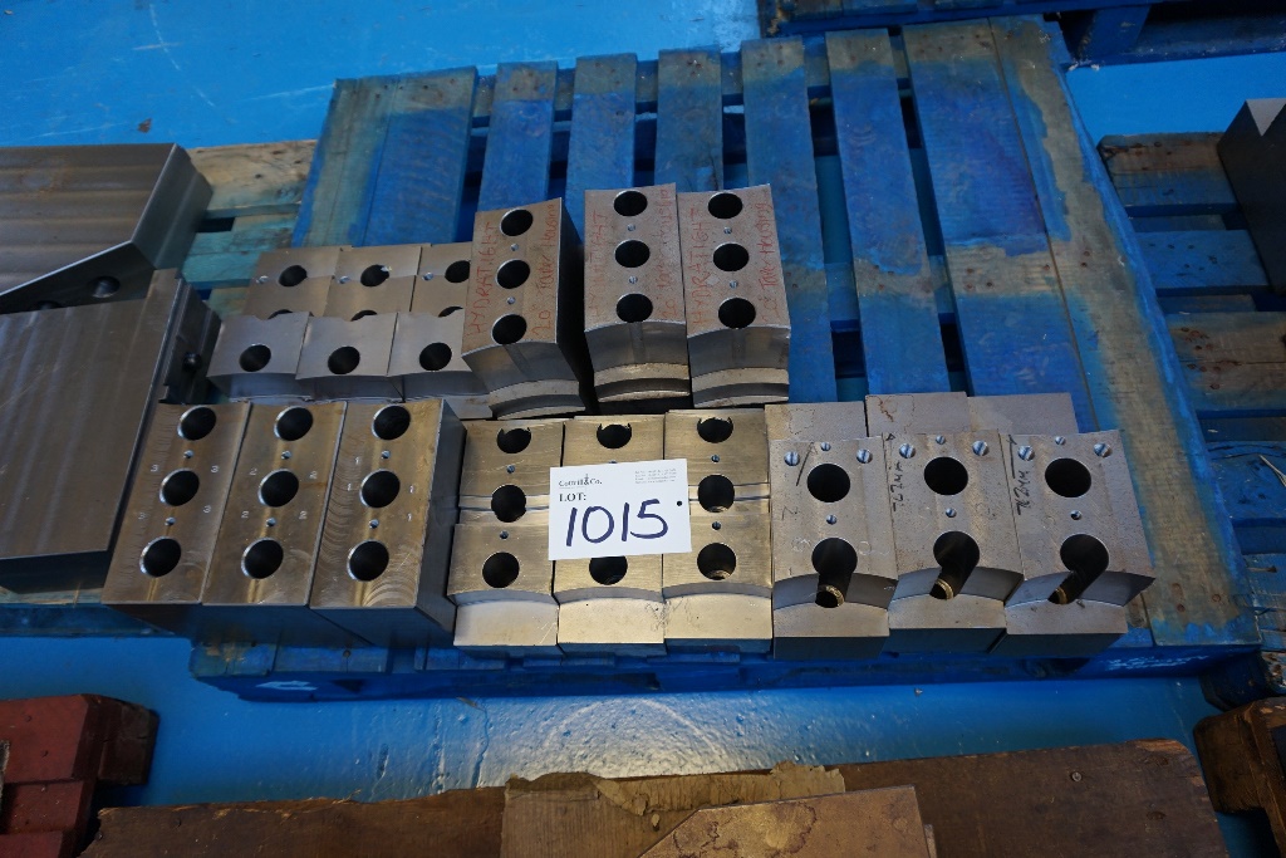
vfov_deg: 53.1
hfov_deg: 73.7
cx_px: 643
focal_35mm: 24
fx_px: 857
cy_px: 429
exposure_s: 1/160
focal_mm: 16
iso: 640
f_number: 4
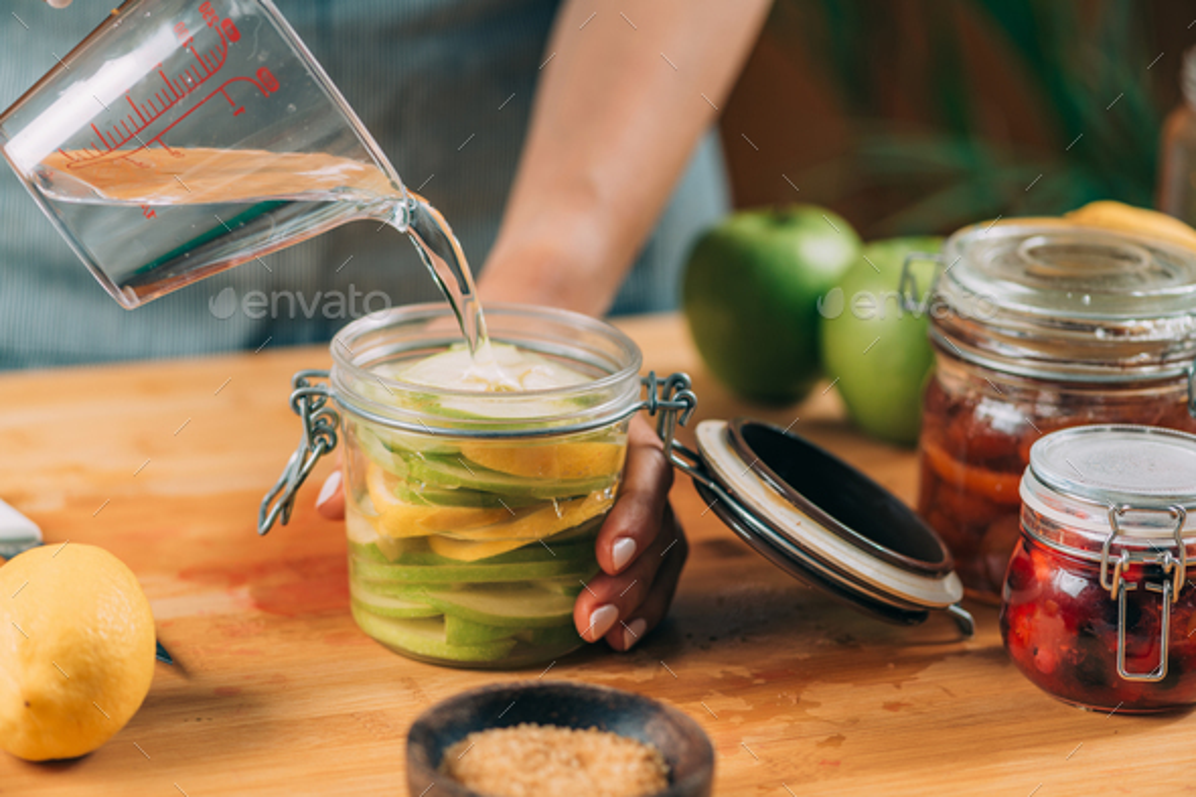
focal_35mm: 105
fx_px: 3487
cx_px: 598
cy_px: 398
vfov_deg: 13.0
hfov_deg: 19.5
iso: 64
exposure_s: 1/160
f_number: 4
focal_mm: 105
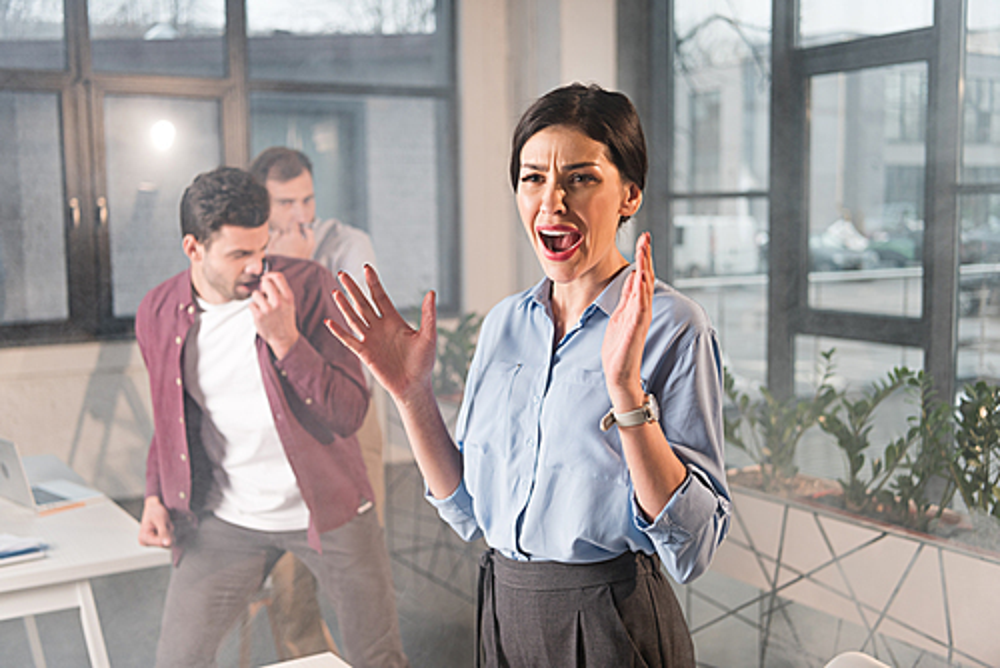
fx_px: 1167
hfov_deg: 46.4
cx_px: 500
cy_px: 334
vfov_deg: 31.9
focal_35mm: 42
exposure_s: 1/160
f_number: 2.8
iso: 250
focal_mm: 42
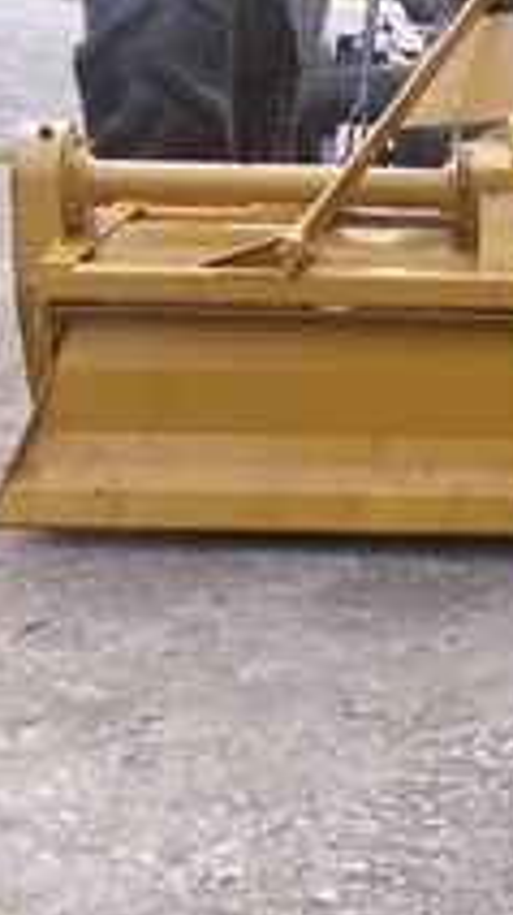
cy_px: 449
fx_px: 1502
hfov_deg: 18.7
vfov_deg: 33.8
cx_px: 560
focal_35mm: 62
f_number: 2.8
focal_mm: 6
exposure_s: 1/125
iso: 80
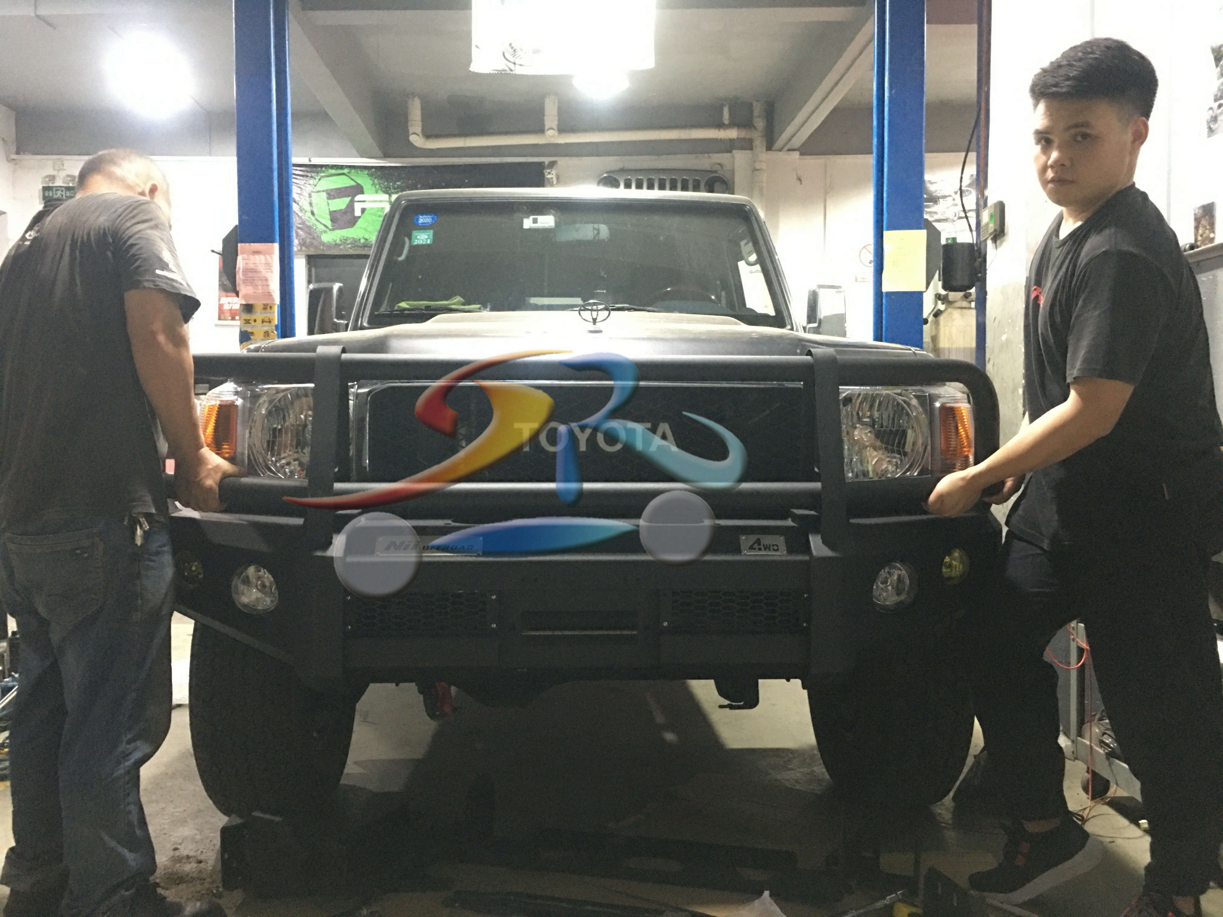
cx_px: 612
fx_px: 1025
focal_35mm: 29
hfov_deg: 61.7
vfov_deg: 48.2
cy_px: 458
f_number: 2.2
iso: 160
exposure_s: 1/8
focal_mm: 4.15
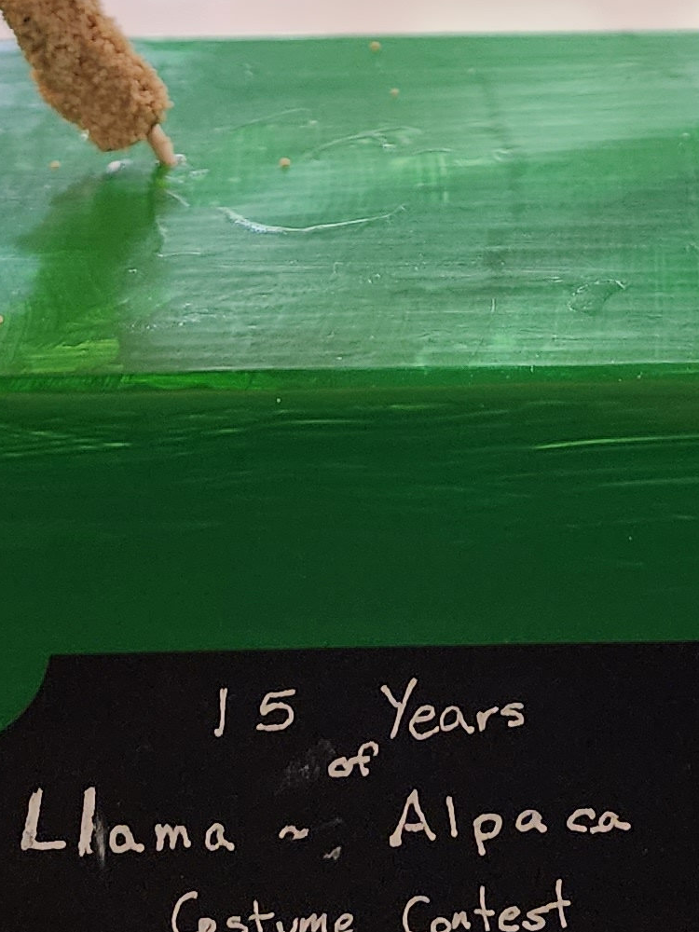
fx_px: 2477
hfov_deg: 16.0
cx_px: 502
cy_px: -396
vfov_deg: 19.1
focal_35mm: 92
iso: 400
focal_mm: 6.4
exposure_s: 1/120
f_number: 1.8
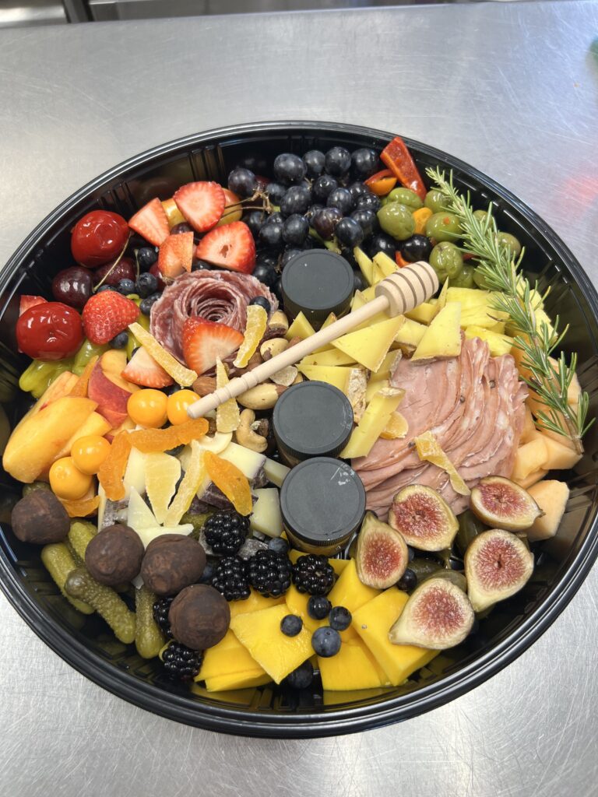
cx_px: 299
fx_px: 599
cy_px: 398
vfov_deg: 67.3
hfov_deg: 53.1
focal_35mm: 26
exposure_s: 1/60
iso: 80
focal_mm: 5.7
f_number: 1.5
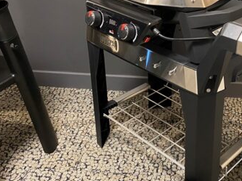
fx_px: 342
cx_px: 201
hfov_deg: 37.3
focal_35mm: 49
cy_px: 50
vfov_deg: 29.3
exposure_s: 1/40
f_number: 1.8
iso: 400
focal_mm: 4.25
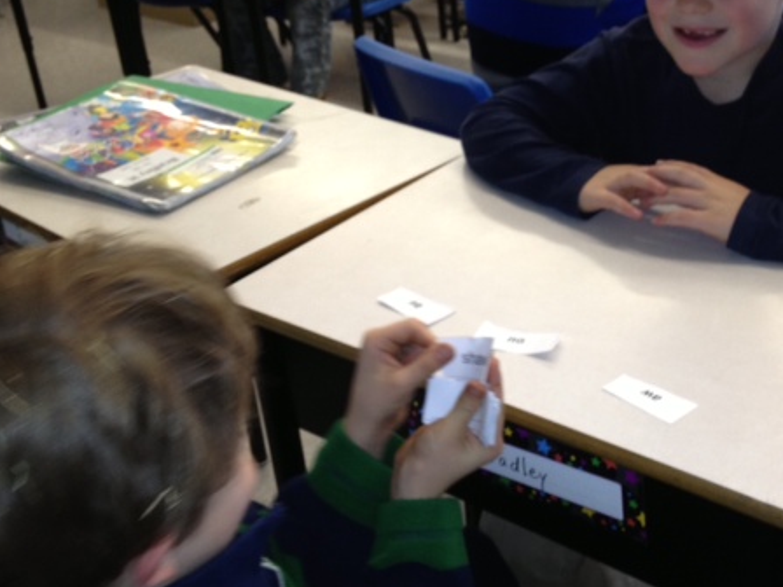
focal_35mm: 50
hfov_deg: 37.9
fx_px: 1131
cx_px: 503
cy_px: 255
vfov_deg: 29.1
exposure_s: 1/20
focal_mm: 4.28
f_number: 2.4
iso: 100
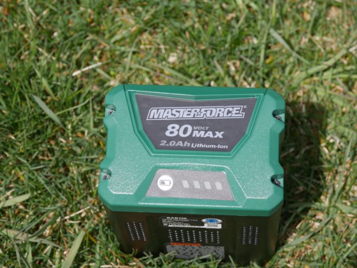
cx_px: 178
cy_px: 134
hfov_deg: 17.9
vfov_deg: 13.5
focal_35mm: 110
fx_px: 1134
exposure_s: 1/1000
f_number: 5.1
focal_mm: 55
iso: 200
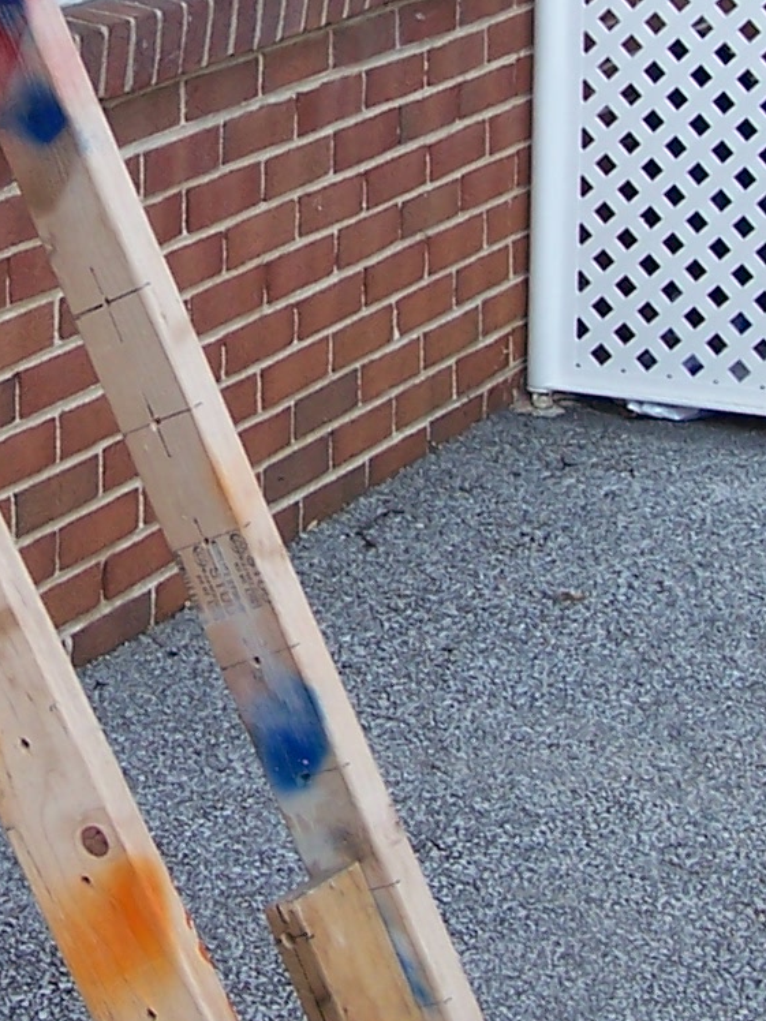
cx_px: 137
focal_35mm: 117
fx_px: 3452
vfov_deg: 16.8
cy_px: 298
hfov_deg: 12.6
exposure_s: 1/90
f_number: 2.8
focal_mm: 6.3
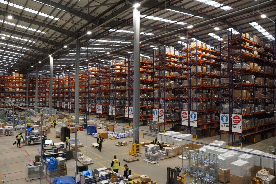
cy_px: 92
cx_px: 138
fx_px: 192
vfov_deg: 51.3
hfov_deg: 71.5
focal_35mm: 25
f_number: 10
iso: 10000
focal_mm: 17
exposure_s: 1/125
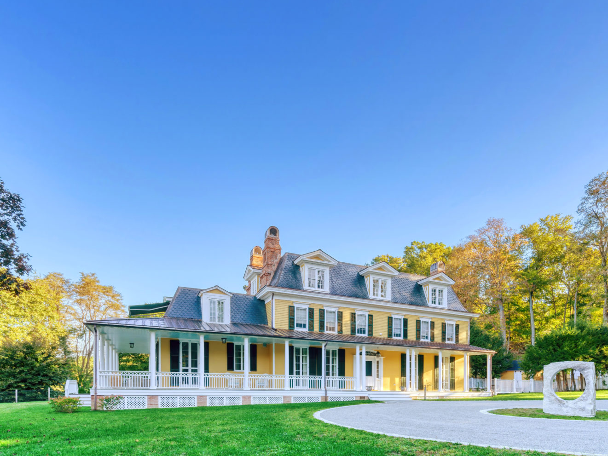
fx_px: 334
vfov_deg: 68.7
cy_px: 228
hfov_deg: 84.4
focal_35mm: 19
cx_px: 331
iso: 100
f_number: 14
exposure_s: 1/100
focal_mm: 17
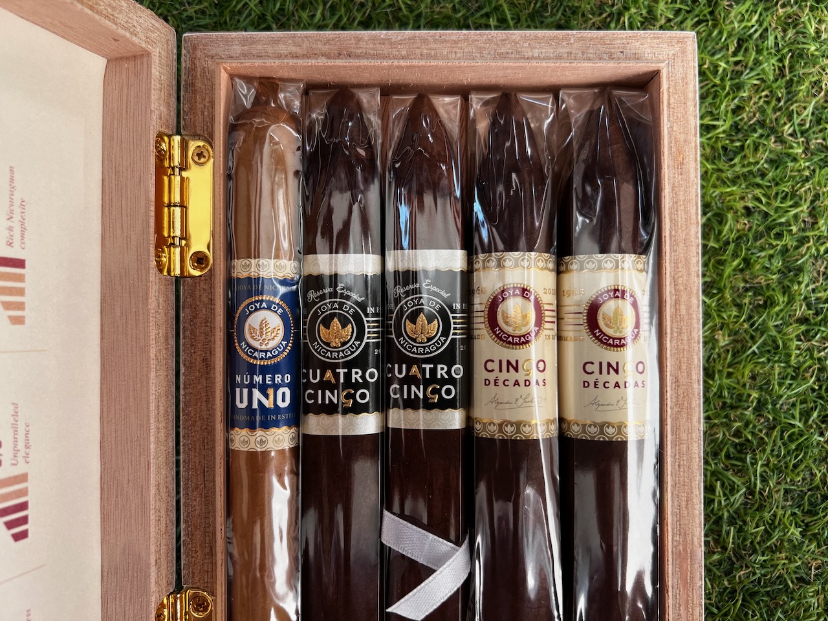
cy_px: 310
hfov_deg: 67.3
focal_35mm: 26
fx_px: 622
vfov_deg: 53.1
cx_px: 414
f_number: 1.5
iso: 40
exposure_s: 1/121
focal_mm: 5.7
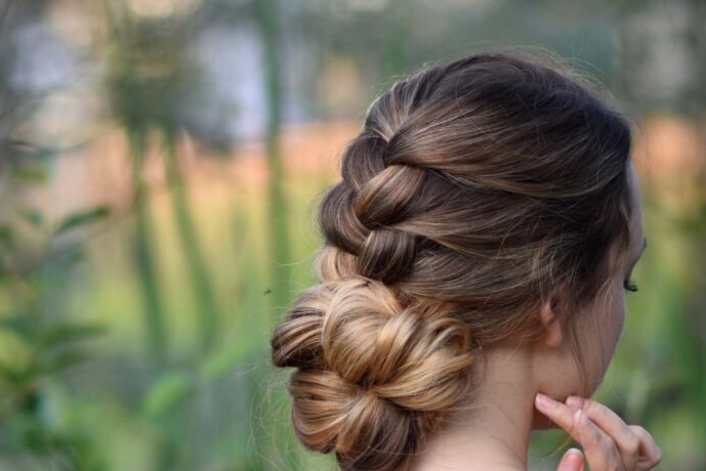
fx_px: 5574
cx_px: 351
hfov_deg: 7.2
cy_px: 510
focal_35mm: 284
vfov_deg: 4.8
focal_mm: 85
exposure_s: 1/400
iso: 200
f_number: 1.8
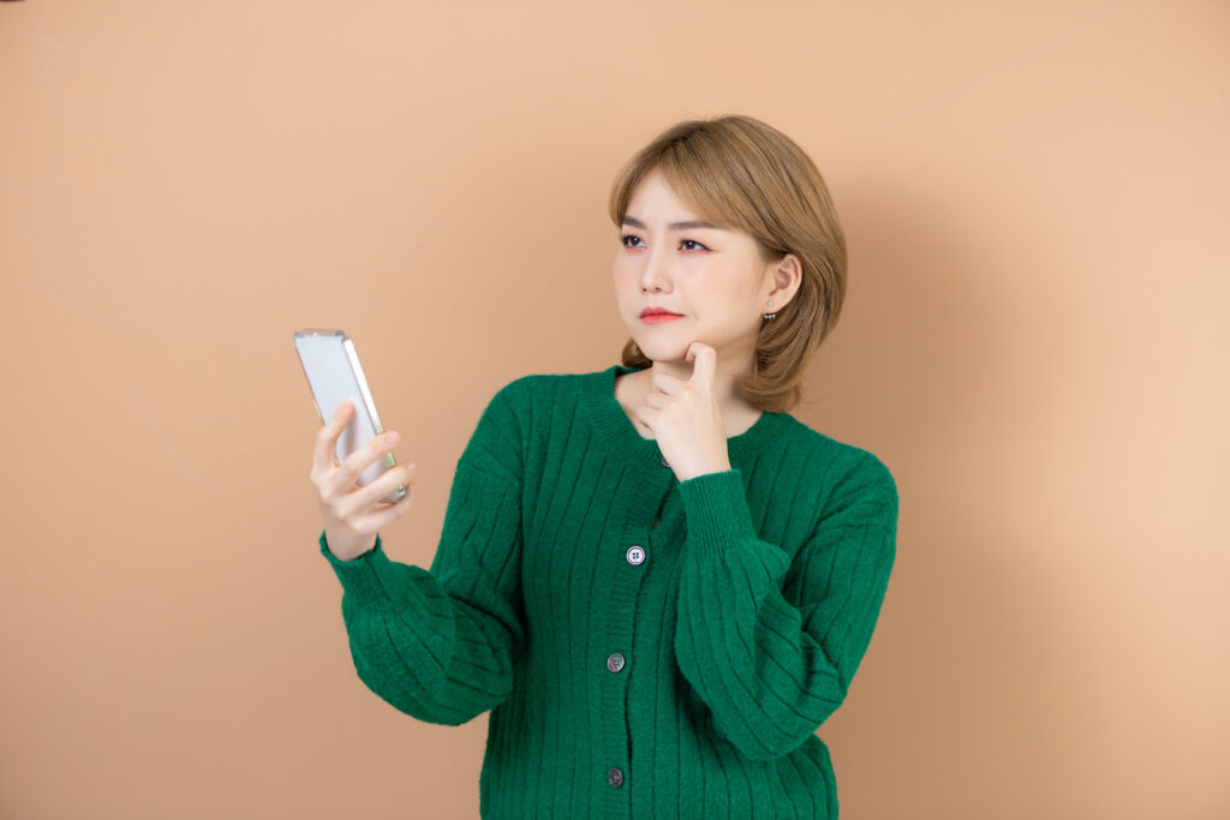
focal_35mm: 105
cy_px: 410
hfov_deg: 19.5
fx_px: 3588
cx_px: 615
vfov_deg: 13.0
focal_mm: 105
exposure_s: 1/125
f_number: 4
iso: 200
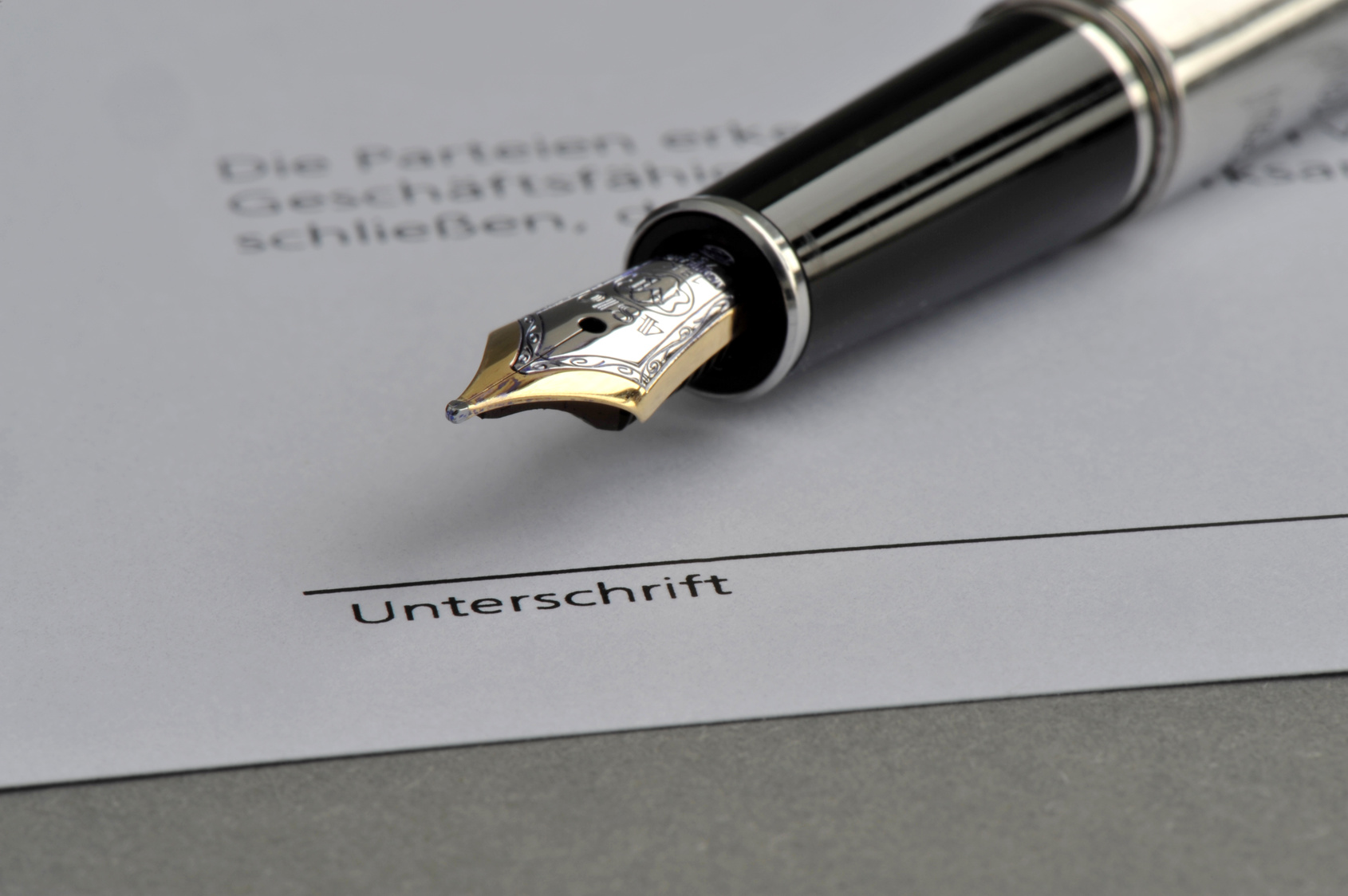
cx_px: 674
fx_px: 3928
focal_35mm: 105
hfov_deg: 19.5
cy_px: 448
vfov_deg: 13.0
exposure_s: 1/1.25
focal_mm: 105
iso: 200
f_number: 40
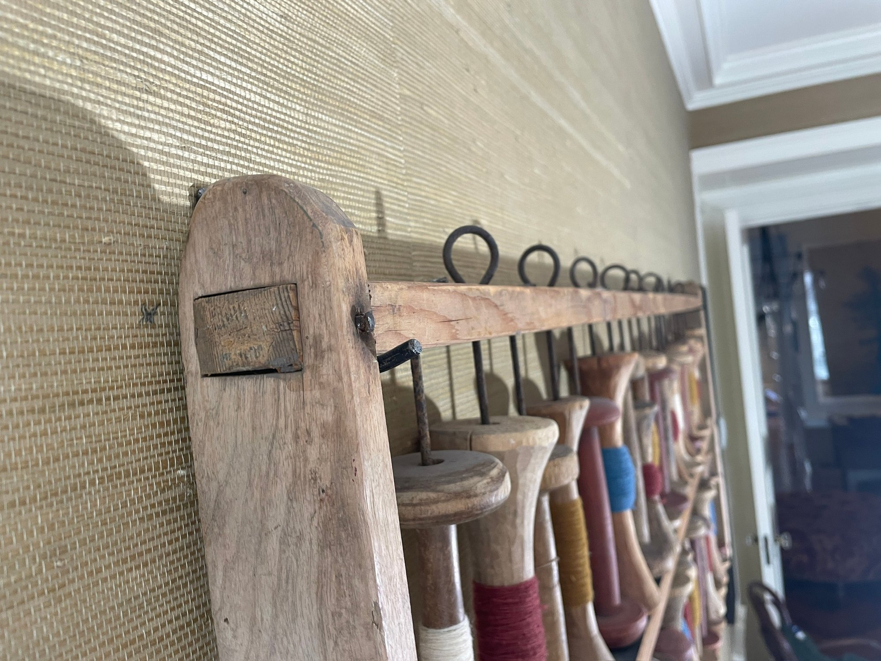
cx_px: 440
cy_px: 330
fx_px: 662
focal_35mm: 26
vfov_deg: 53.1
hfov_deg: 67.3
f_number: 1.6
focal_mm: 4.2
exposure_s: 1/60
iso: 80
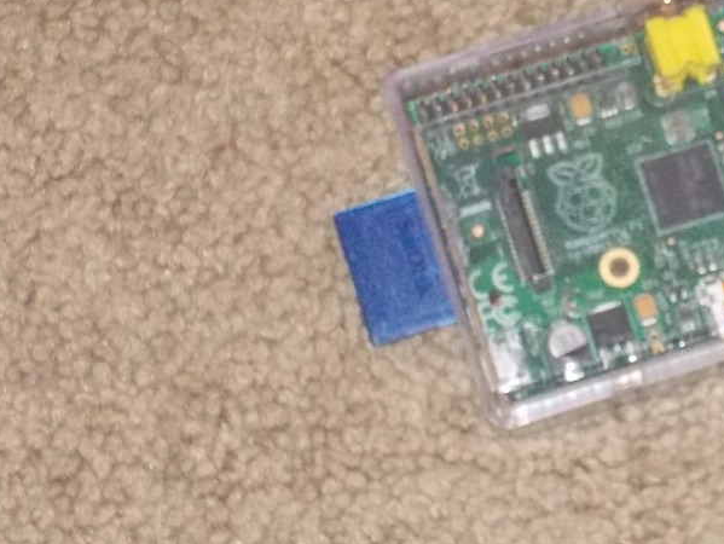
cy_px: 164
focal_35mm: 209
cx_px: 741
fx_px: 4374
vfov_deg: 7.1
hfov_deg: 9.4
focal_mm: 12.3
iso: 800
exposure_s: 1/60
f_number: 5.9
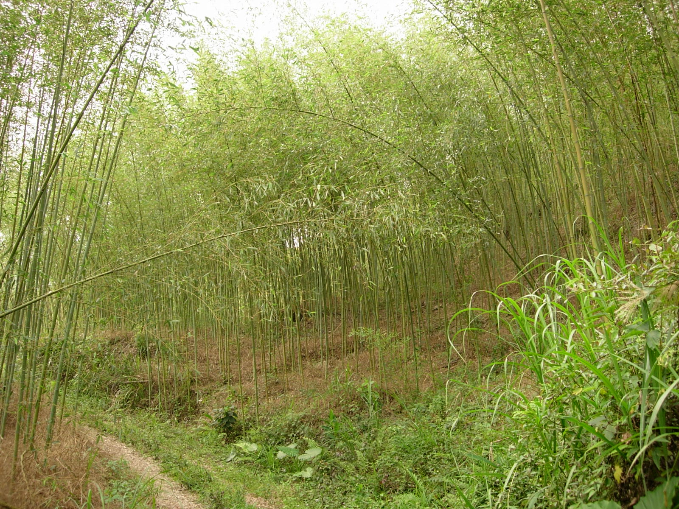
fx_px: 745
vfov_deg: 37.7
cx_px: 340
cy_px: 254
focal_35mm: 38
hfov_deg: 49.0
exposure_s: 1/98.7
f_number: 2.8
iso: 64
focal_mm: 7.8
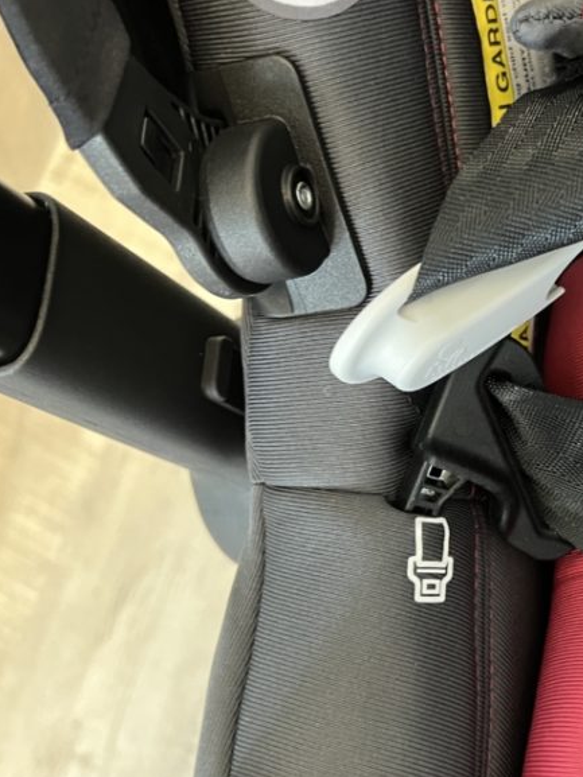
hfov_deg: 29.0
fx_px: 1077
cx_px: 533
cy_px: 392
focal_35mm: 48
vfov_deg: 39.6
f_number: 1.5
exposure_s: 1/34
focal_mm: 5.7
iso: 640
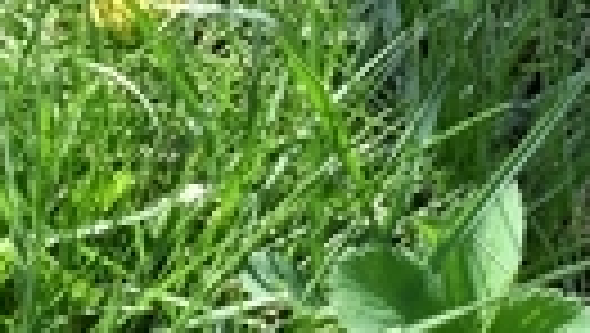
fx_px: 4416
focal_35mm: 282
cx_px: 243
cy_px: -439
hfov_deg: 7.6
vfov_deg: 4.2
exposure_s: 1/250
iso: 250
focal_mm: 40
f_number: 8
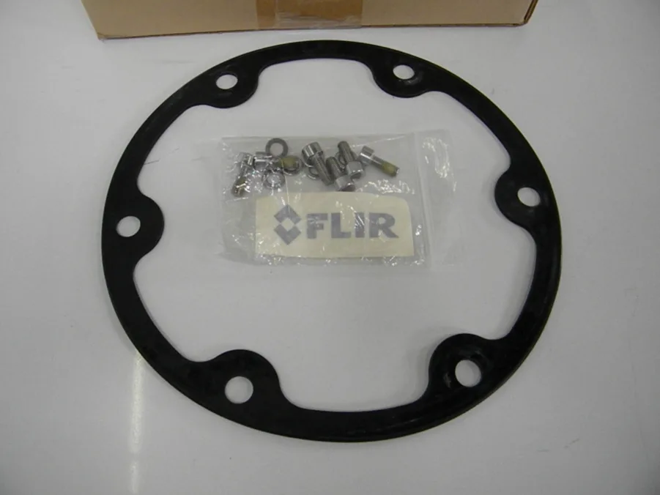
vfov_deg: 49.8
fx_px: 534
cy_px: 248
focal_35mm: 28
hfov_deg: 63.4
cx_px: 330
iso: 720
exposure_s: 1/710
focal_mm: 5
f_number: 3.5
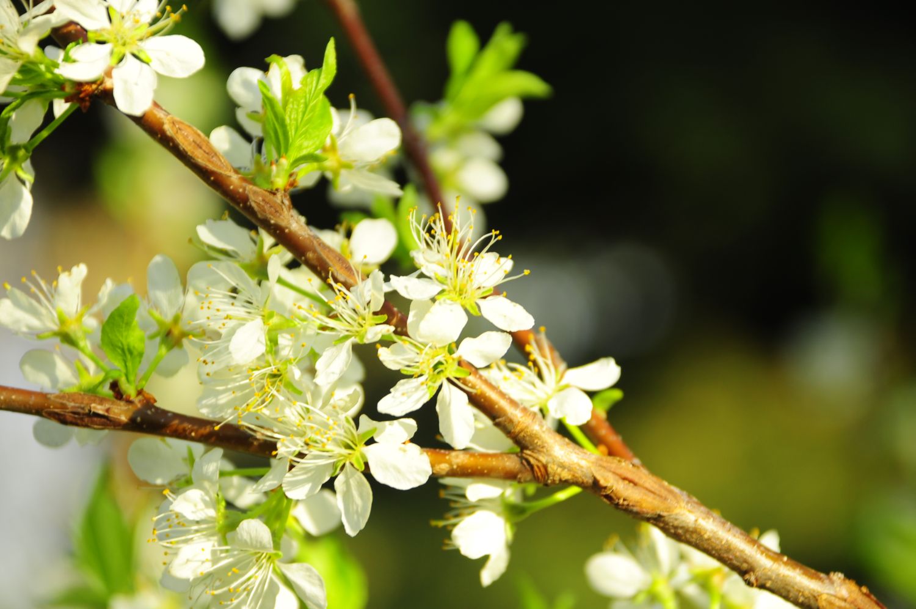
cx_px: 458
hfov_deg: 11.0
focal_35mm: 188
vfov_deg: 7.3
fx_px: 4765
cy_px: 304
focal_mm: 125
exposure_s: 1/90
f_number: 5.6
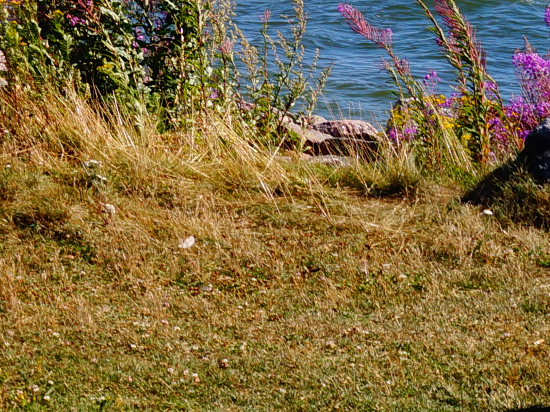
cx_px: -734
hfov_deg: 11.9
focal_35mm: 137
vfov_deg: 10.5
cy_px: -164
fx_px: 2177
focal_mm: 20
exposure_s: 1/320
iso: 100
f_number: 8
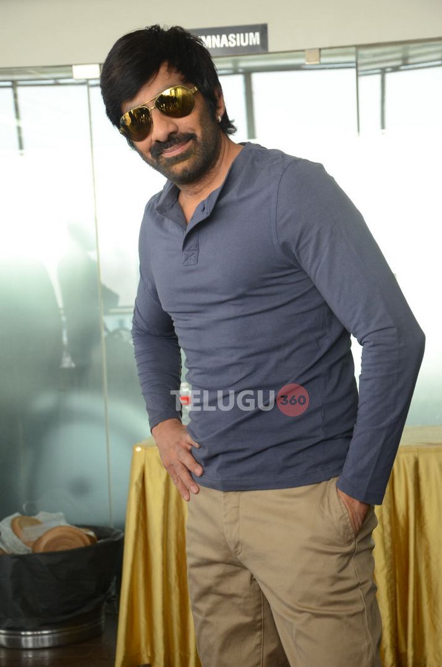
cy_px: 334
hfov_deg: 17.4
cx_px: 221
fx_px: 1443
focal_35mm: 78
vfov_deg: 26.0
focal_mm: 52
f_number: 5.6
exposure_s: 1/100
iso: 1000
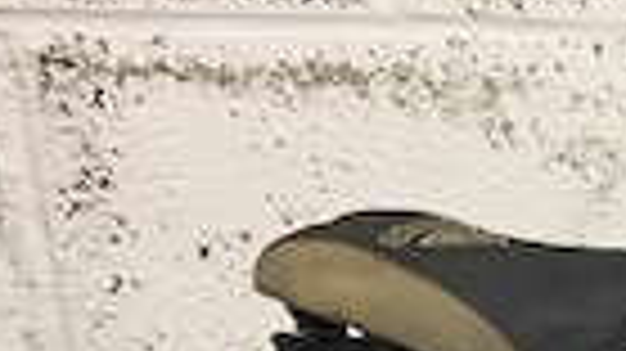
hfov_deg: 10.4
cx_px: 1450
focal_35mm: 182
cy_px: 999
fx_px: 3019
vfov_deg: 6.2
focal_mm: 4.15
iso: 80
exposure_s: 1/33
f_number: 2.2
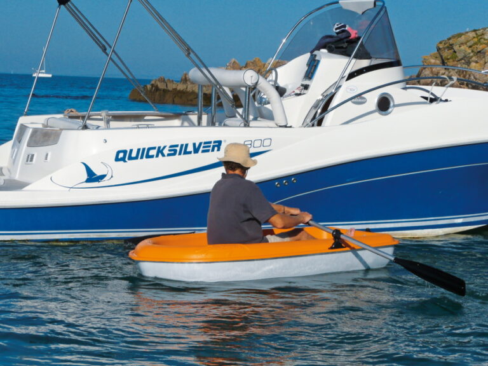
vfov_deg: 15.4
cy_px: 183
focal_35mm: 96
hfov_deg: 20.4
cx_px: 244
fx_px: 1353
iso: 100
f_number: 11
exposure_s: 1/250
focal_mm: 15.7
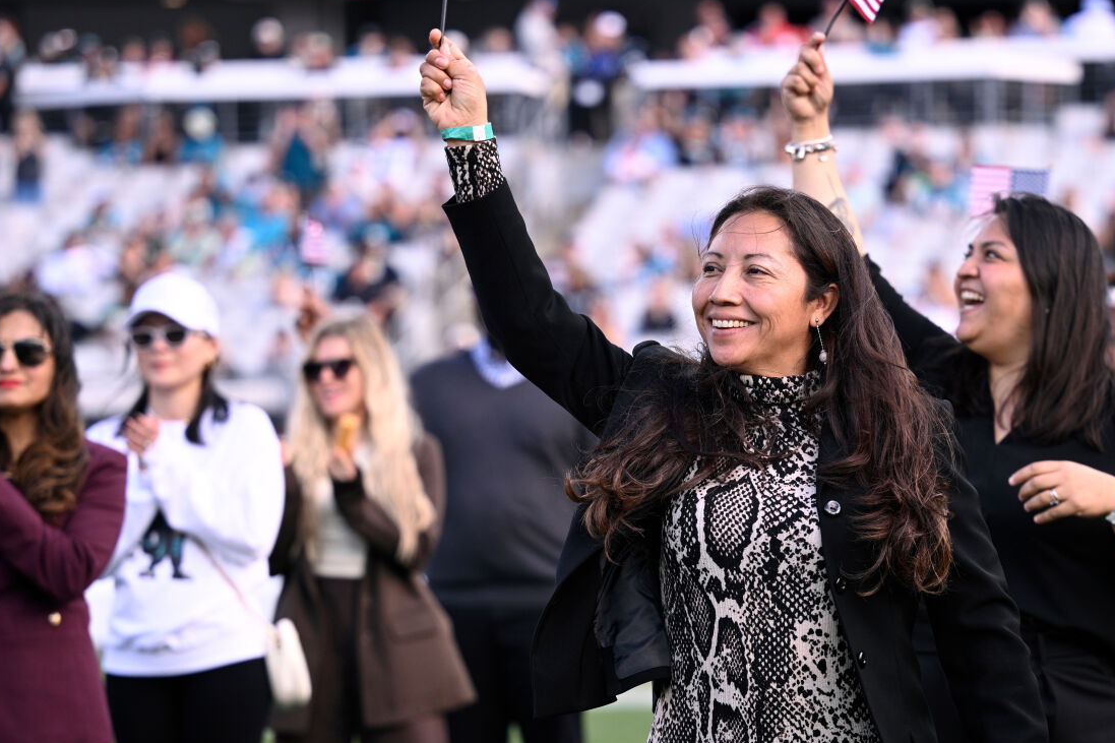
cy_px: 441
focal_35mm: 164
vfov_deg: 8.4
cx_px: 718
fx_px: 5078
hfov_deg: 12.5
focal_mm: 102
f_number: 2.8
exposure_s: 1/1000
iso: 360
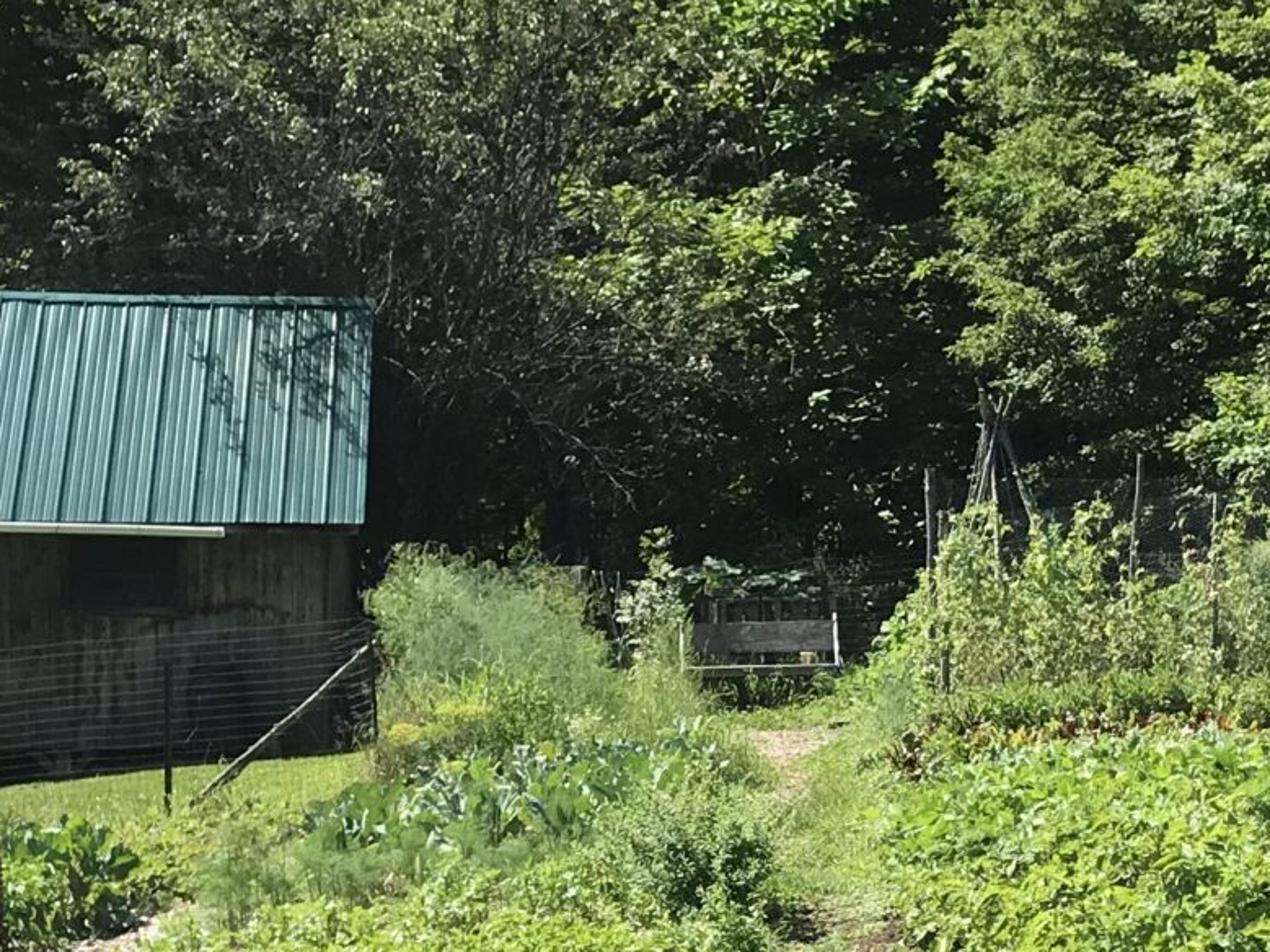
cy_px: 857
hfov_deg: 21.2
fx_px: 3375
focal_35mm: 92
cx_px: 866
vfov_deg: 15.9
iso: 20
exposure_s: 1/1227
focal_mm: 3.99
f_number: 1.8
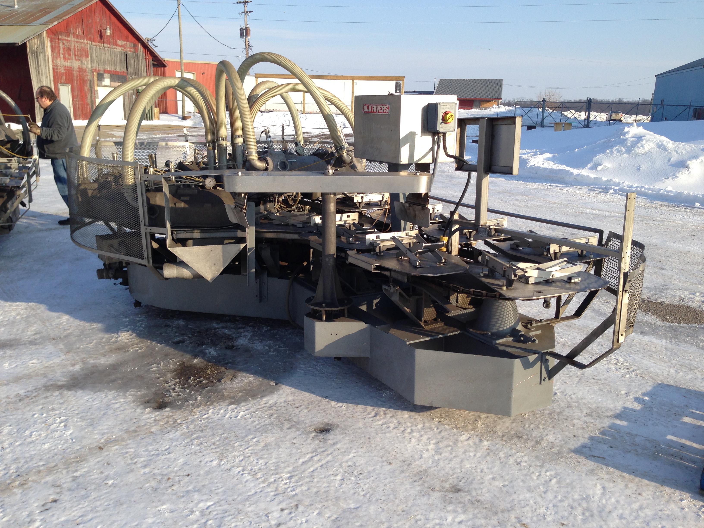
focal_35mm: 33
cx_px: 352
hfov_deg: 55.4
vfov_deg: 42.9
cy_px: 264
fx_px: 671
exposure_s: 1/951
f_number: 2.4
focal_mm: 4.12
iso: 50
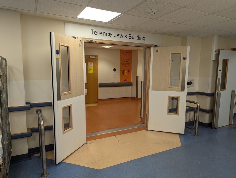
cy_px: 89
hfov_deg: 71.5
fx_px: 164
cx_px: 118
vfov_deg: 56.9
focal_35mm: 24
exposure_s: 1/68
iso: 44
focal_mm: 6.81
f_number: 1.85
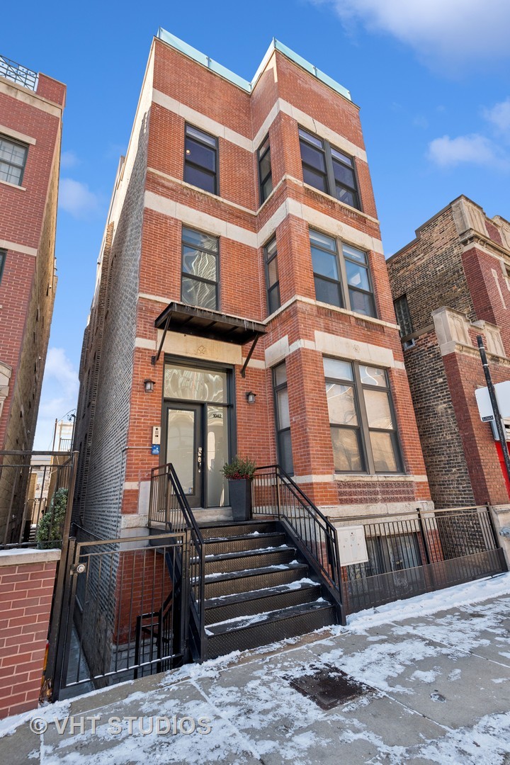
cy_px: 382
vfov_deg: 96.7
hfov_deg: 73.7
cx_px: 255
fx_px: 340
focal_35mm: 16
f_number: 8
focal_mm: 16
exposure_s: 1/250
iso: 320
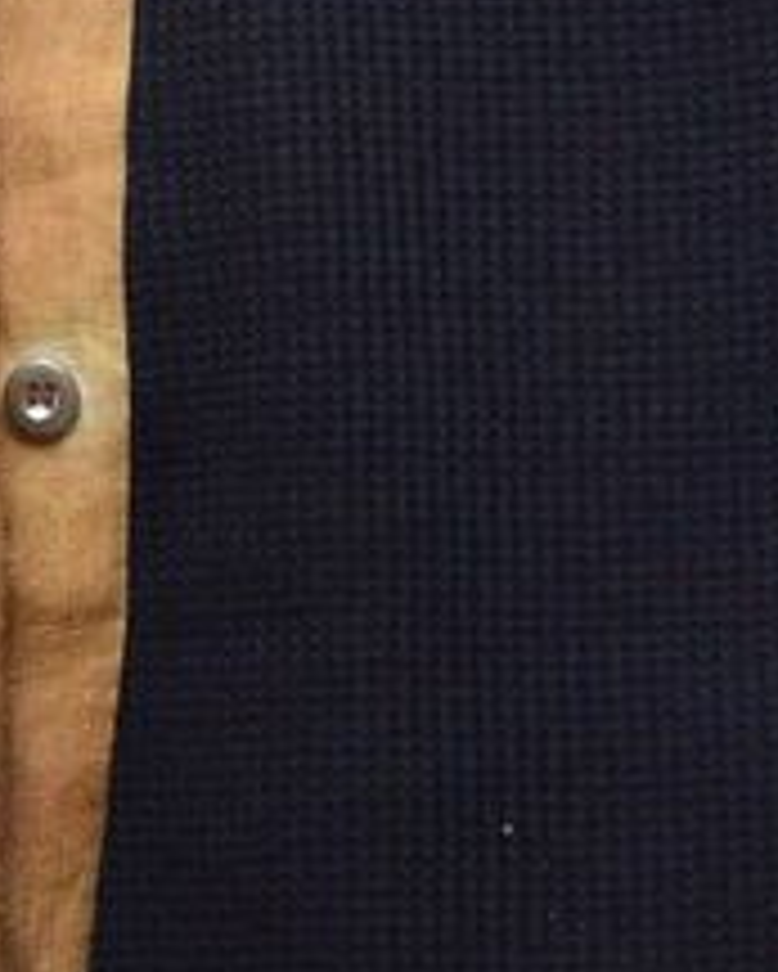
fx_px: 13346
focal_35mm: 464
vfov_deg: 4.1
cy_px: -1233
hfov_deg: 3.3
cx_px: 573
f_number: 6.3
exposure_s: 1/125
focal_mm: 66
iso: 2500
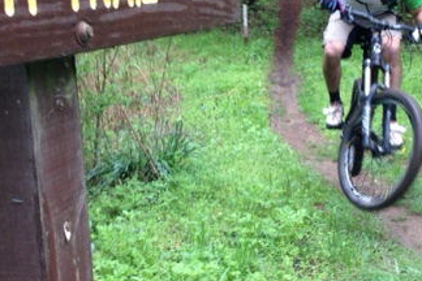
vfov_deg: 18.9
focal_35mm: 72
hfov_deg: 28.1
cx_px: 227
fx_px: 844
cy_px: 138
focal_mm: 4.28
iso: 64
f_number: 2.4
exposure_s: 1/120
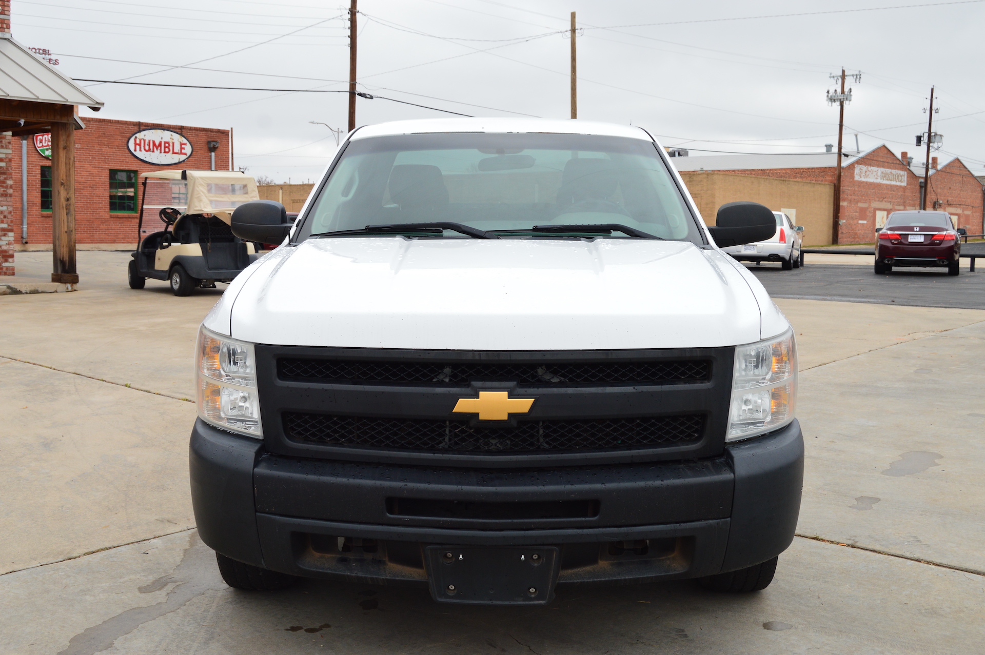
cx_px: 492
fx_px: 1066
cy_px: 328
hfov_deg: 49.6
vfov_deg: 34.2
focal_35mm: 39
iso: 400
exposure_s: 1/320
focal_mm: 26
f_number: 10
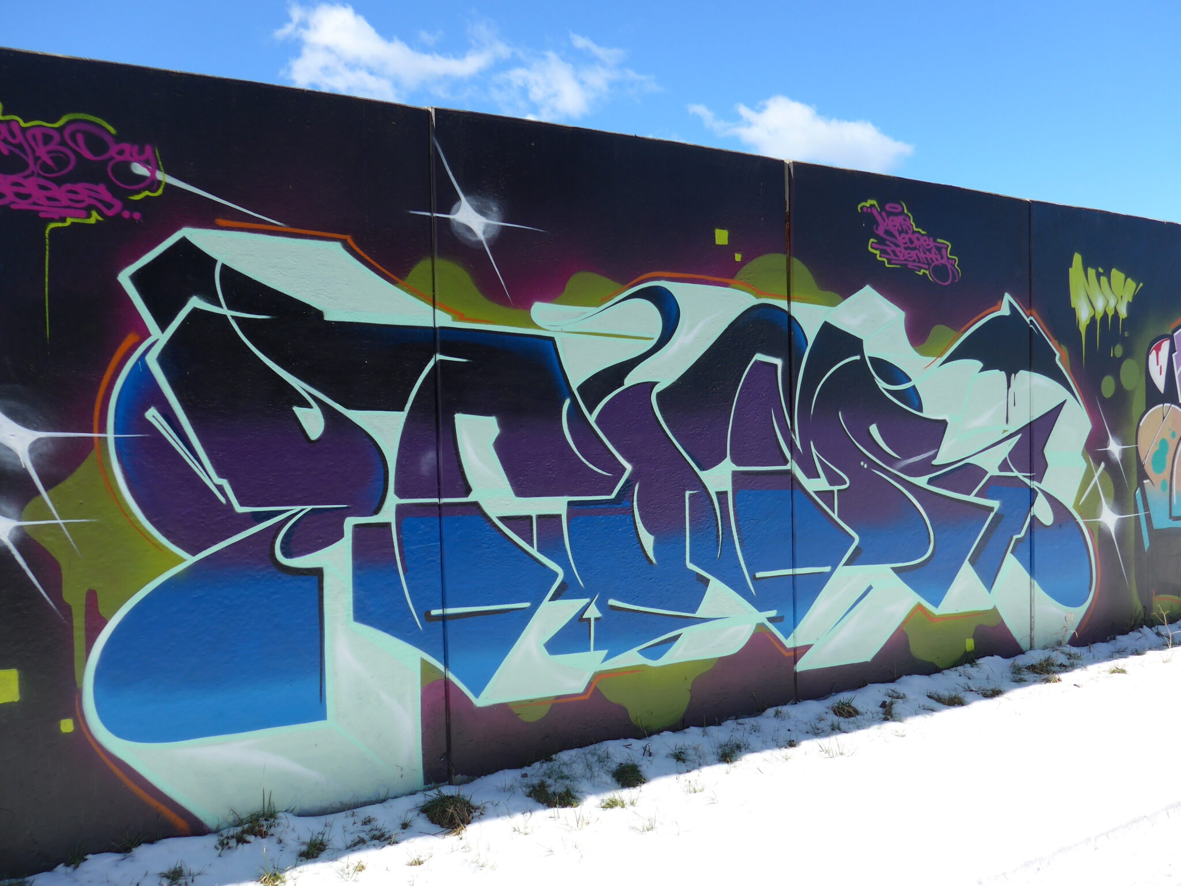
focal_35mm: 29
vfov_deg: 48.2
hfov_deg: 61.7
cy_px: 443
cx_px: 590
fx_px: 989
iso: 80
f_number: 2.8
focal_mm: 6
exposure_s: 1/1000
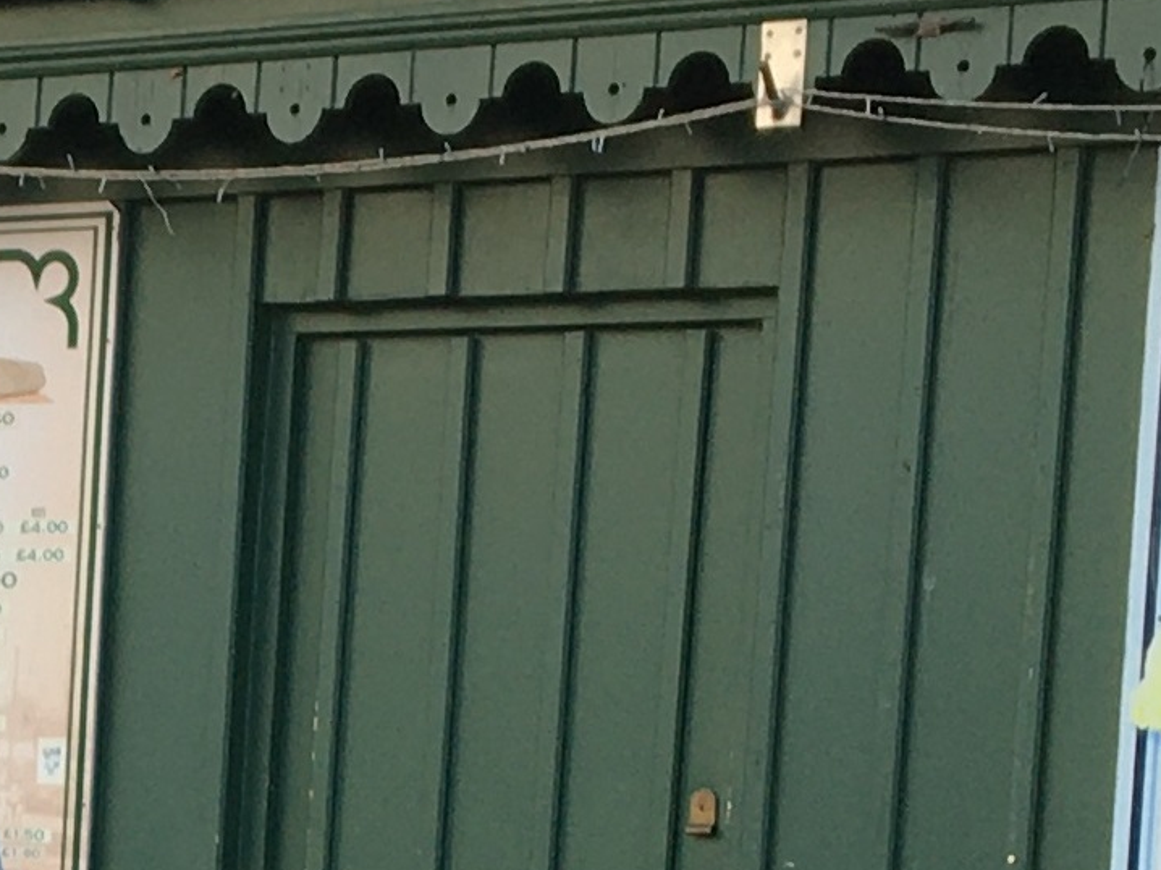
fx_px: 2548
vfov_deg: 18.5
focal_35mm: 76
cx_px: -130
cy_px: 1013
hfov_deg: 23.9
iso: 25
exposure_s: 1/111
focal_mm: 4.15
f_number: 2.2
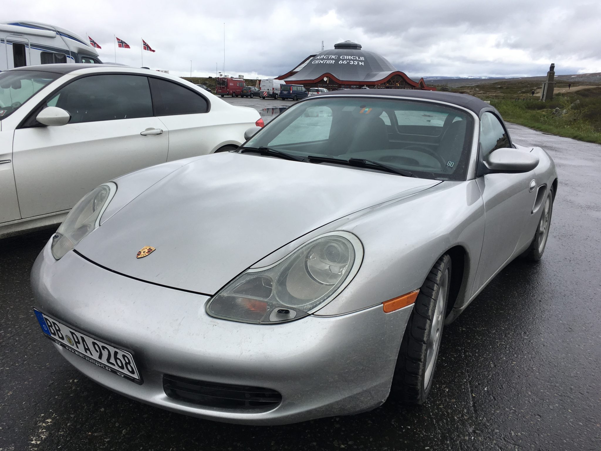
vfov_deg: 48.2
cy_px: 226
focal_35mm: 29
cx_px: 300
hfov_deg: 61.7
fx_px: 503
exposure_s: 1/962
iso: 25
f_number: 2.2
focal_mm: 4.15
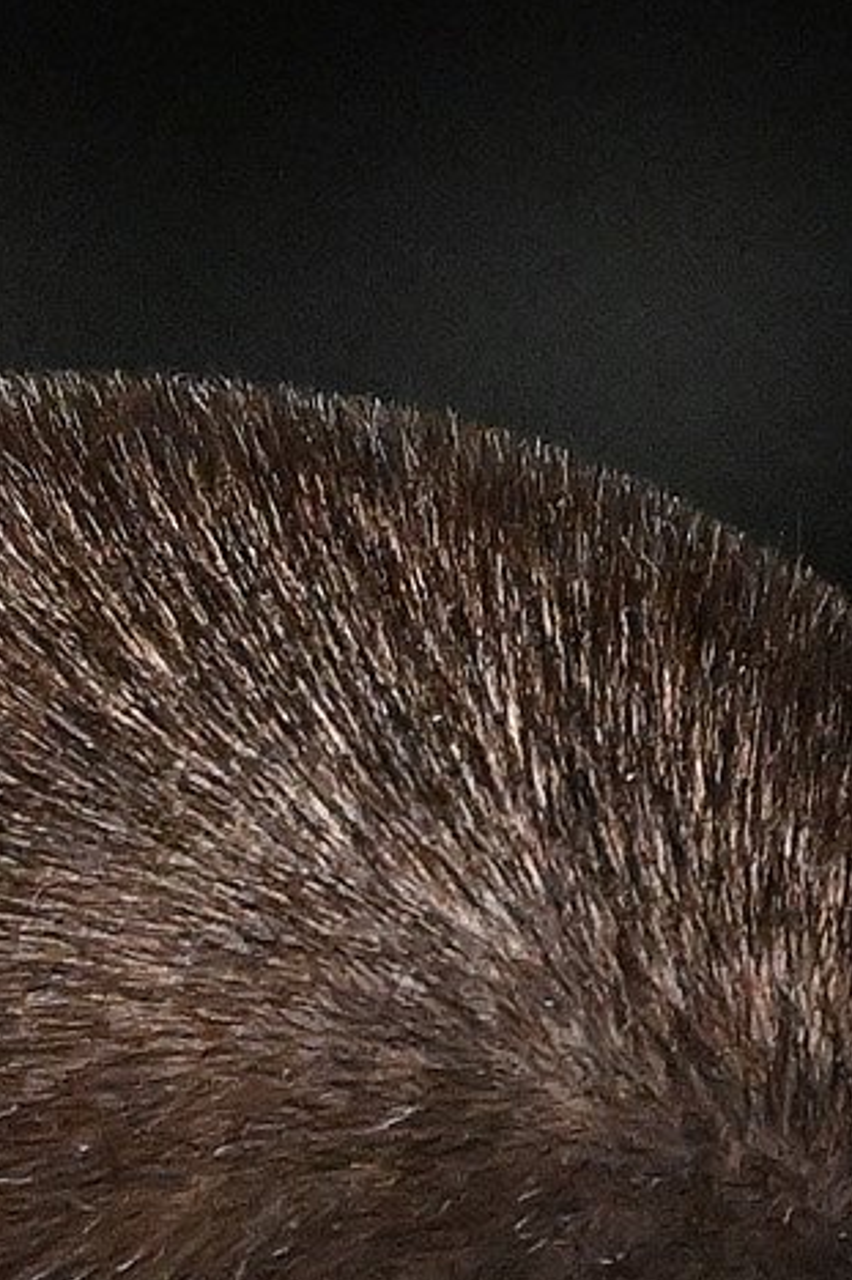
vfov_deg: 1.1
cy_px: 2596
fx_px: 68525
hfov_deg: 0.7
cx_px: -1342
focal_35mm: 1929
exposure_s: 1/400
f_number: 3.5
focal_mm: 200
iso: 4000
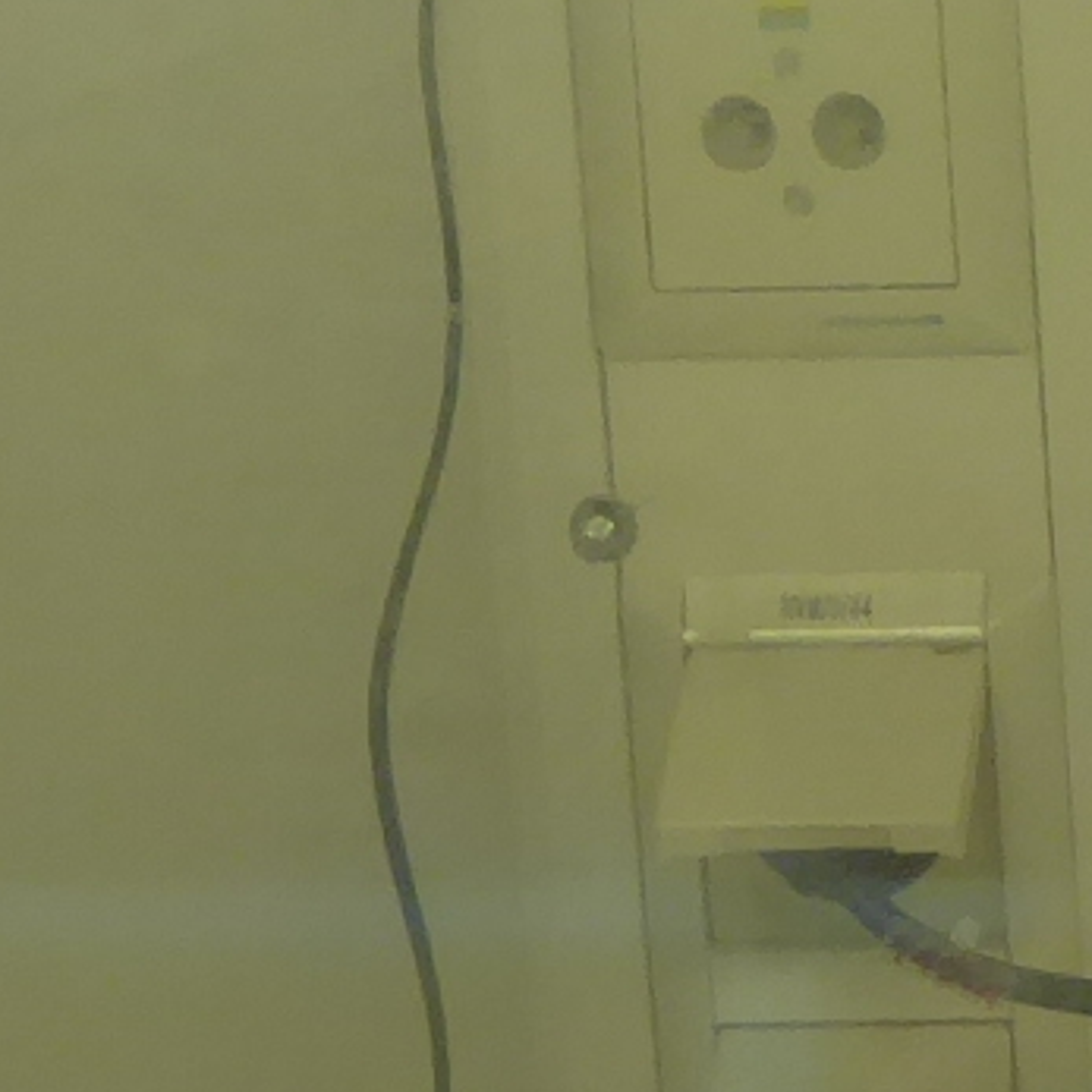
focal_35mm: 235
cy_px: 2093
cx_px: 1869
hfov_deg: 7.3
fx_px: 8387
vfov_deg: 7.2
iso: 160
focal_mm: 6.3
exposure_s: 1/60
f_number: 3.7
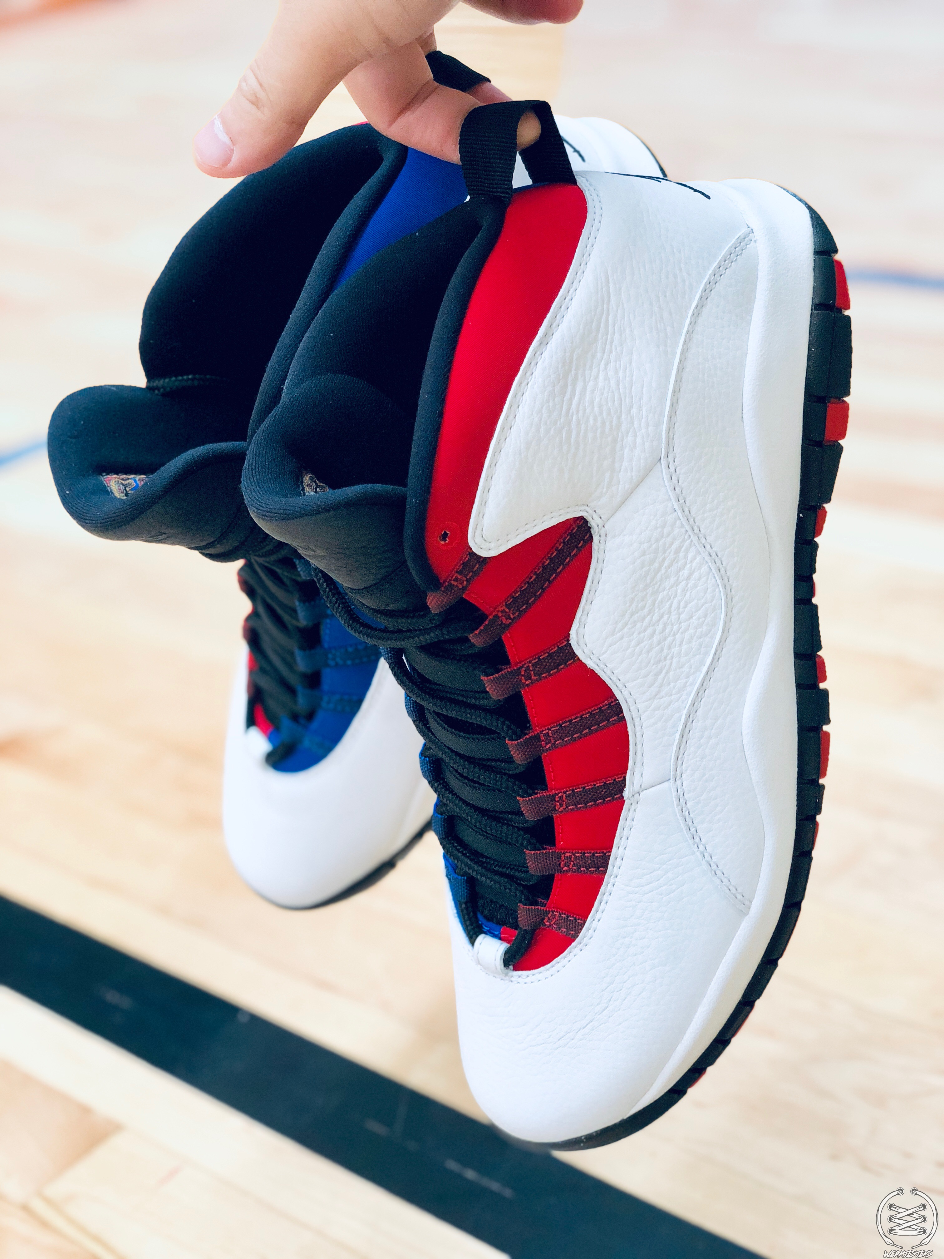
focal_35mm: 52
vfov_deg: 36.8
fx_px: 1891
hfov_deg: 28.0
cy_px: 630
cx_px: 472
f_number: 2.4
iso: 100
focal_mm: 6
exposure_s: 1/60
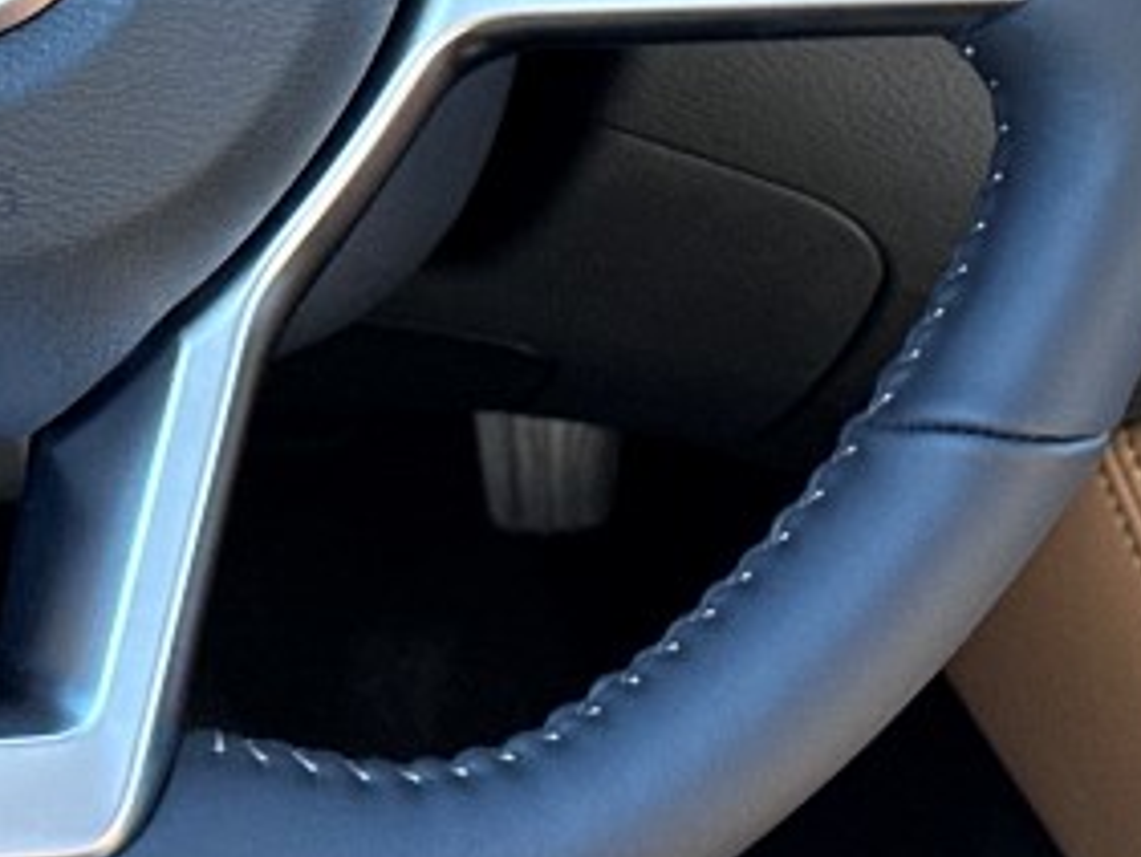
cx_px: -171
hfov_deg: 11.1
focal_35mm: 175
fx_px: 5771
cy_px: -236
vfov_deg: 8.4
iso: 80
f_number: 1.78
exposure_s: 1/91
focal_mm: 6.86
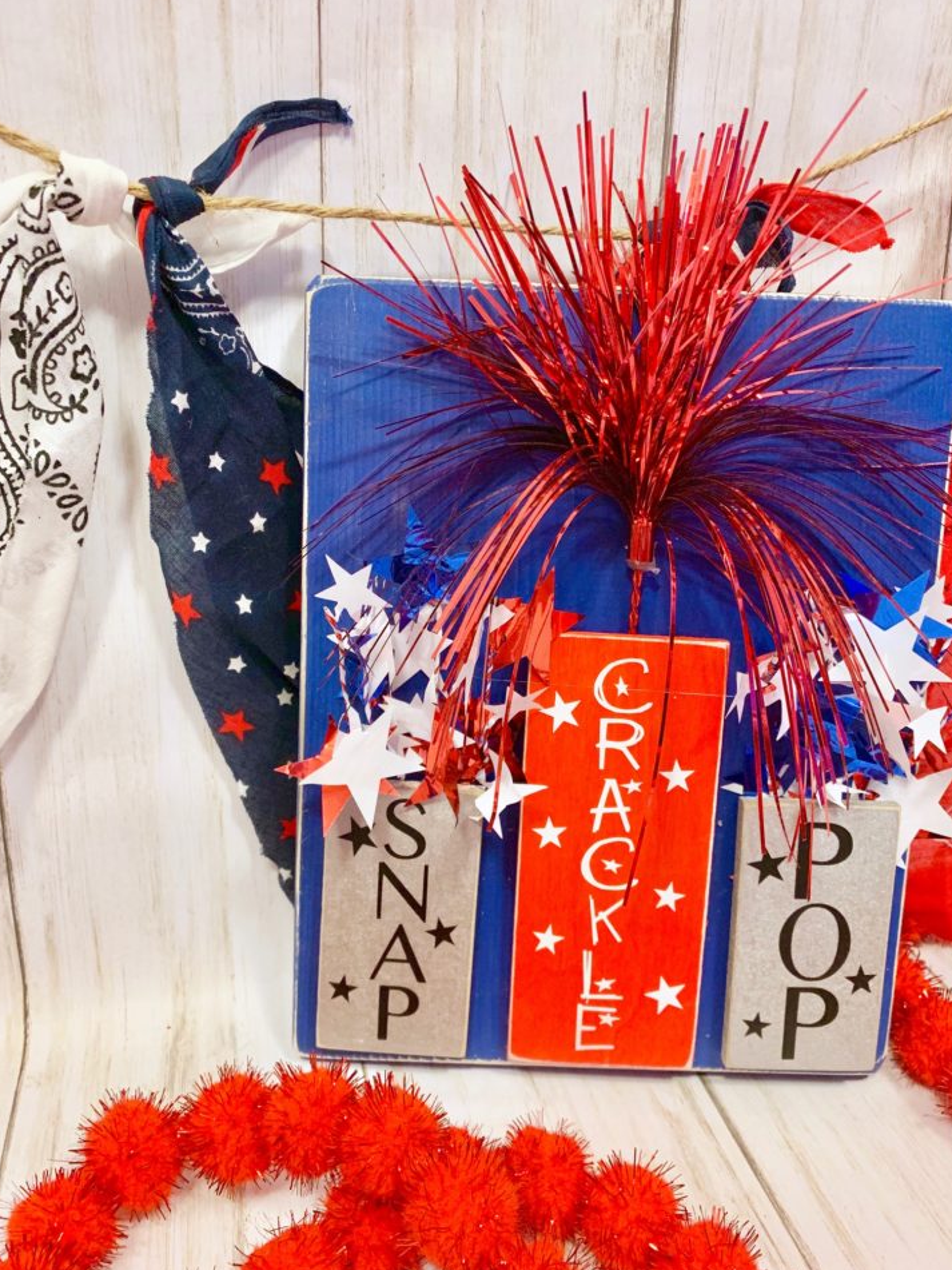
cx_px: 491
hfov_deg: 49.7
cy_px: 656
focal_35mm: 28
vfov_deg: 63.4
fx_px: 1027
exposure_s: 1/60
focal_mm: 4.25
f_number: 1.8
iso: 320
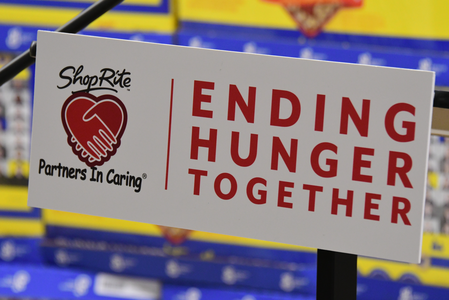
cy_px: 150
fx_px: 3367
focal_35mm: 270
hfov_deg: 7.6
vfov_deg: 5.1
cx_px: 224
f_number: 6.3
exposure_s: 1/160
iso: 2500
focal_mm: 180
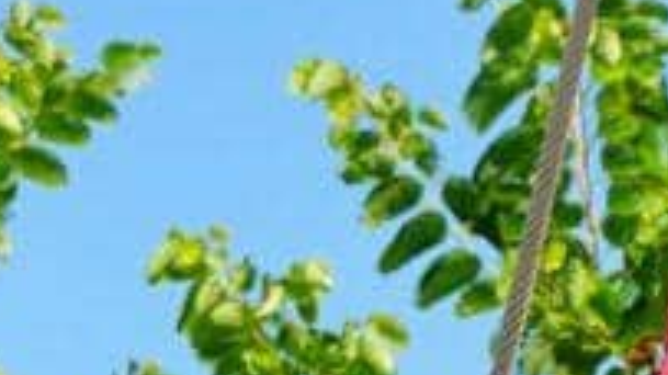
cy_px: 401
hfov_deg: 3.8
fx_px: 10128
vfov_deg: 2.1
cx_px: 727
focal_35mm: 572
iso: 100
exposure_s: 1/500
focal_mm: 56
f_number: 5.6
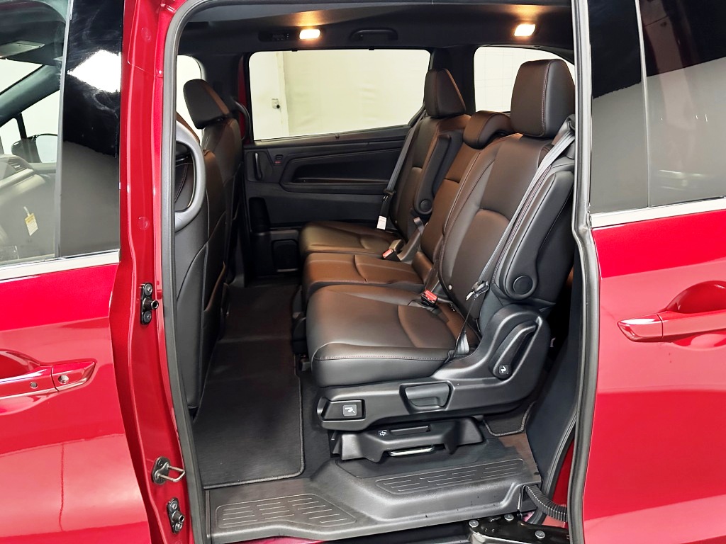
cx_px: 363
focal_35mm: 24
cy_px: 272
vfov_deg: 56.8
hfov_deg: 71.6
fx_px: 503
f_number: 1.78
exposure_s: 1/30
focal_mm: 6.86
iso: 1000
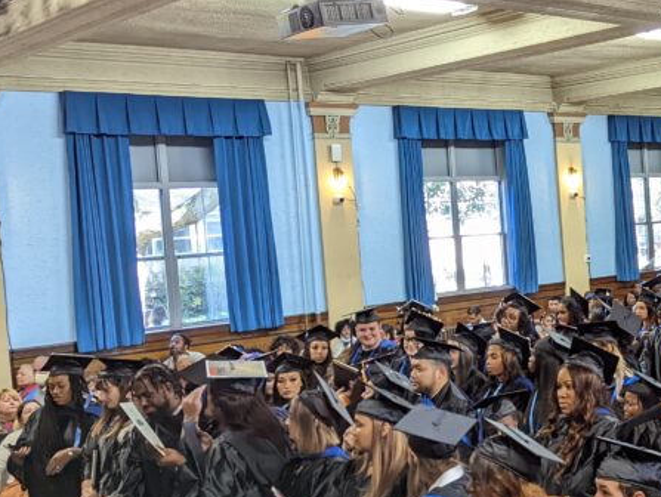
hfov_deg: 31.5
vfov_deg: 26.6
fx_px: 1051
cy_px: 283
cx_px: 704
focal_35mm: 55
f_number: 1.85
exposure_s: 1/120
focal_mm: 6.81
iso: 399
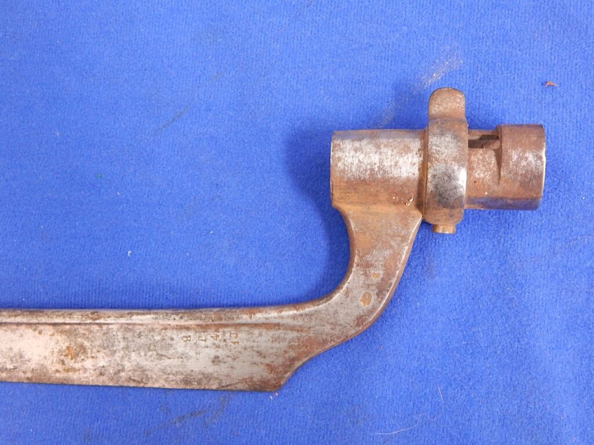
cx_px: 297
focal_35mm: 43
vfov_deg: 33.6
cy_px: 222
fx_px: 738
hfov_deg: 43.9
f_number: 3.6
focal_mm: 7.7
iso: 500
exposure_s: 1/8
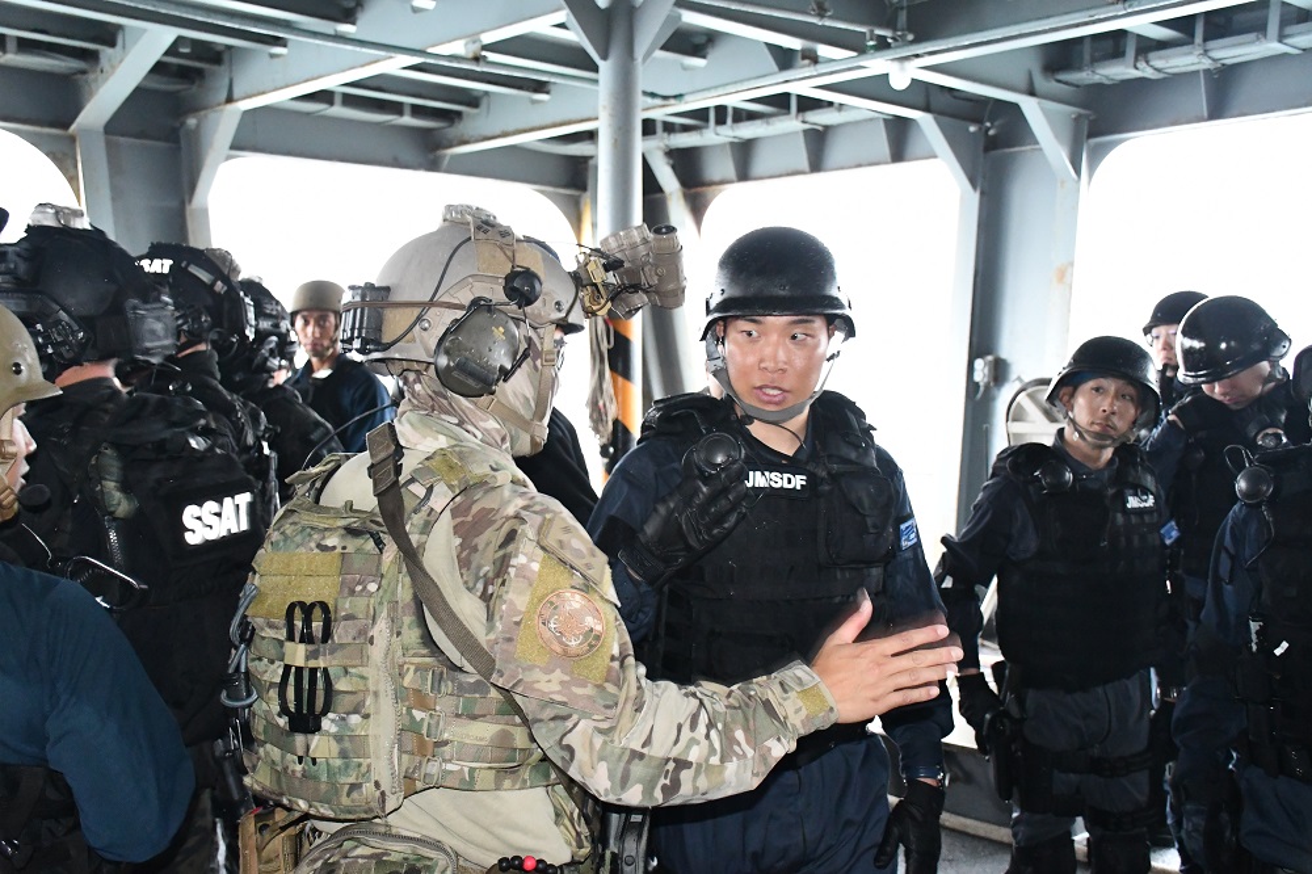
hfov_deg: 49.6
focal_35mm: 39
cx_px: 656
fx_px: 1421
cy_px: 437
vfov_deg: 34.2
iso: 5600
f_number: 3.8
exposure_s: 1/60
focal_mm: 26
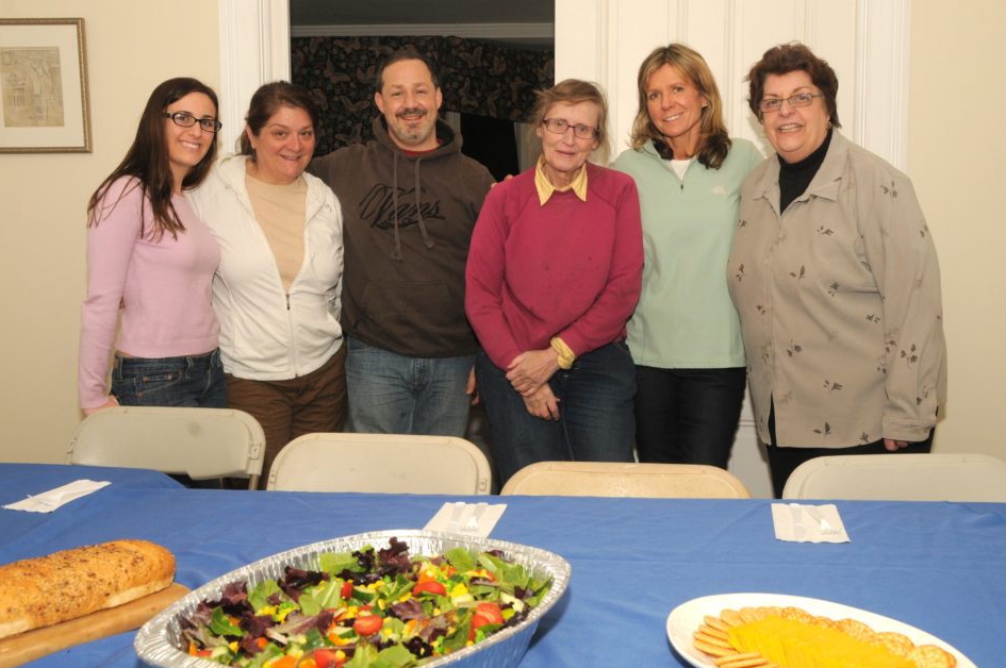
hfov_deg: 49.6
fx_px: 1089
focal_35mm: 39
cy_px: 310
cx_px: 524
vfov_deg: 34.1
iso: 400
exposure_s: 1/60
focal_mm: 24
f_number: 8
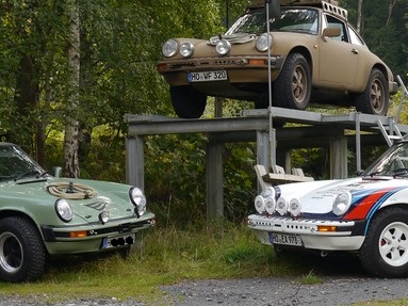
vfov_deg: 7.9
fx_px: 2203
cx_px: 238
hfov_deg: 10.6
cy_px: 256
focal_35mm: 187
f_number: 4.5
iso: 160
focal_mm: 35
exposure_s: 1/160
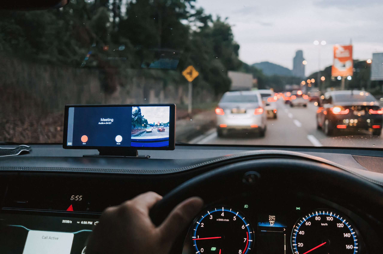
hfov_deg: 53.2
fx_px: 382
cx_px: 192
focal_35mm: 36
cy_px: 127
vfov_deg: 36.7
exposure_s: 1/320
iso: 3200
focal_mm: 24
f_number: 2.8
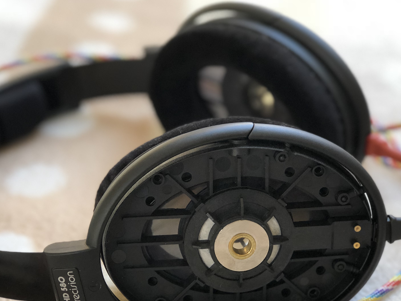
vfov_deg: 17.9
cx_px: 164
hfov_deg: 23.8
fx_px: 950
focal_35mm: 82
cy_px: 196
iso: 80
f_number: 2.8
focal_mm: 6.6
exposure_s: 1/60
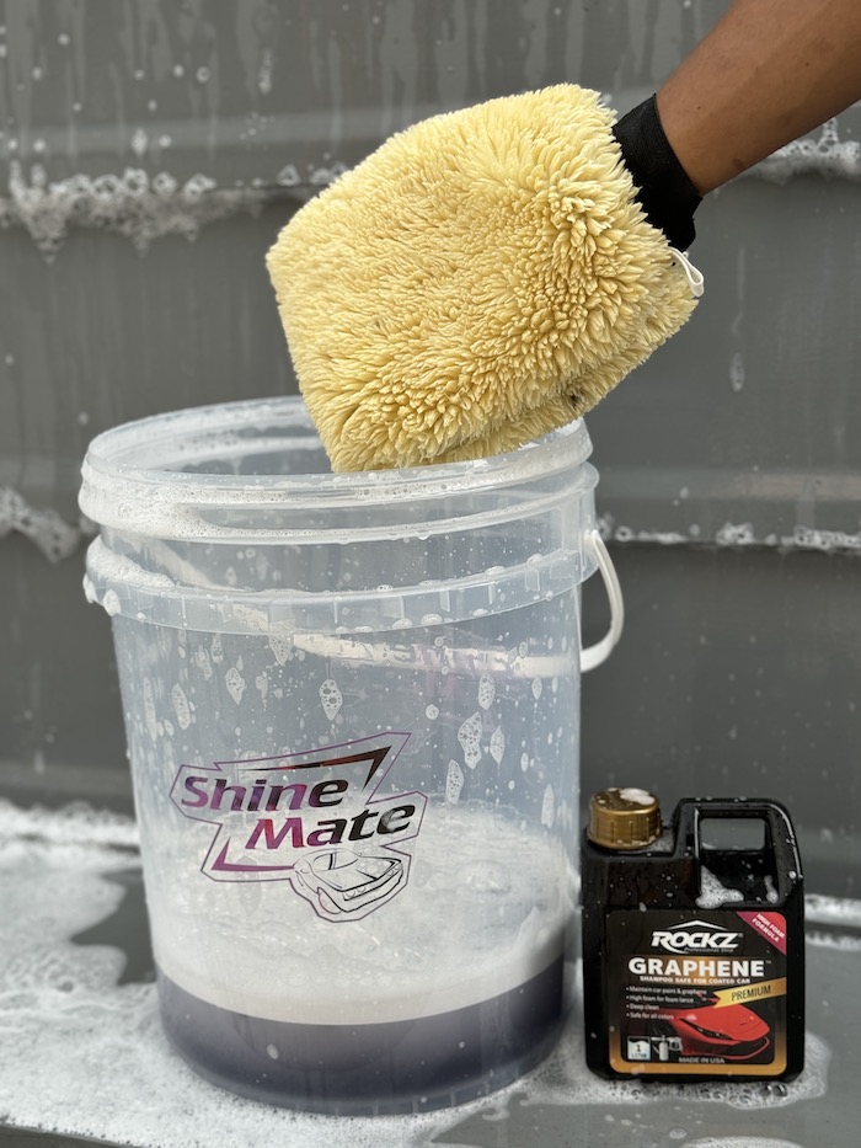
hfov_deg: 30.3
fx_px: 1592
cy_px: 574
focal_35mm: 48
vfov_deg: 39.7
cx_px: 430
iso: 50
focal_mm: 6.86
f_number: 1.78
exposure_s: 1/173
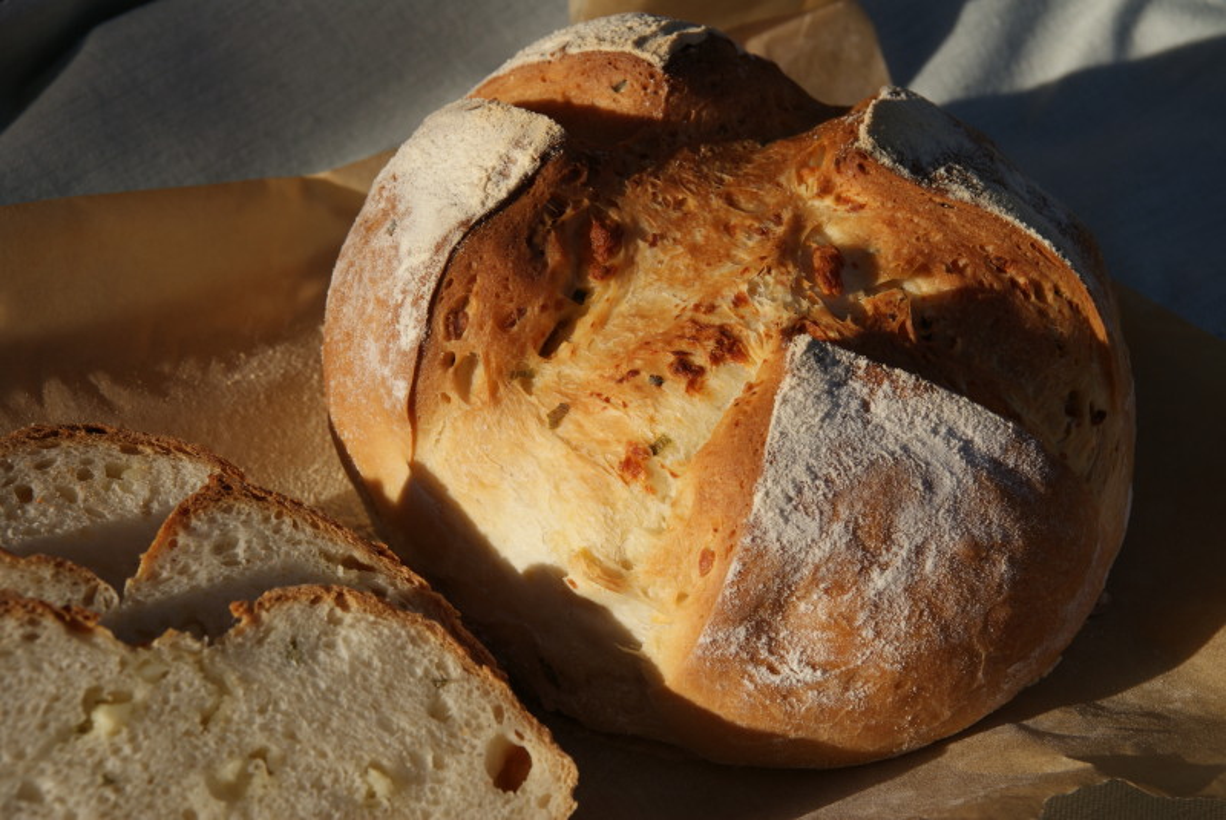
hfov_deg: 18.2
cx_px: 613
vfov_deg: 12.2
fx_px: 3835
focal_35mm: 112
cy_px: 410
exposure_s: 1/160
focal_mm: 75
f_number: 11
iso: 100
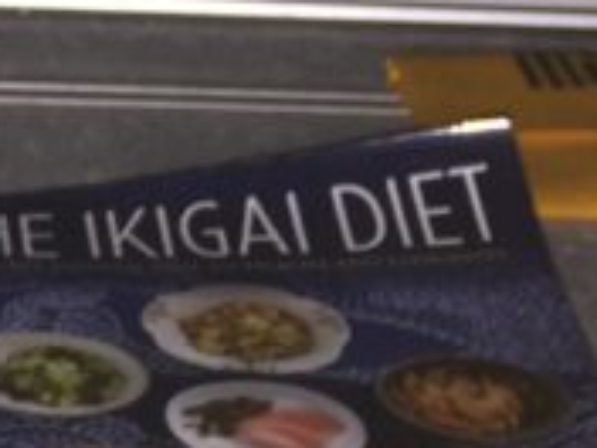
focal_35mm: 169
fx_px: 2915
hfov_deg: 10.8
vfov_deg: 8.5
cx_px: -563
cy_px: -333
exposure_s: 1/16
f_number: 2.2
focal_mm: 4.15
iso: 64
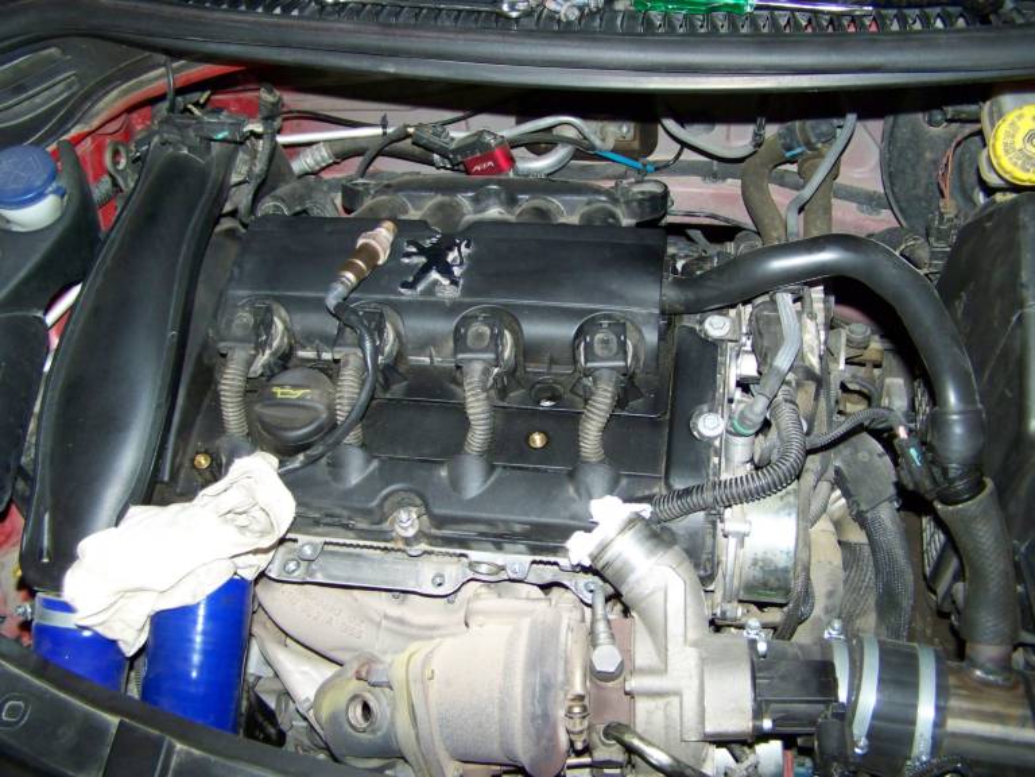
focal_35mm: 38
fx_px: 1136
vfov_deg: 37.7
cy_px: 388
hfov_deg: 49.0
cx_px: 518
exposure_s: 1/30
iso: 200
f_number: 2.8
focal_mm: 6.3
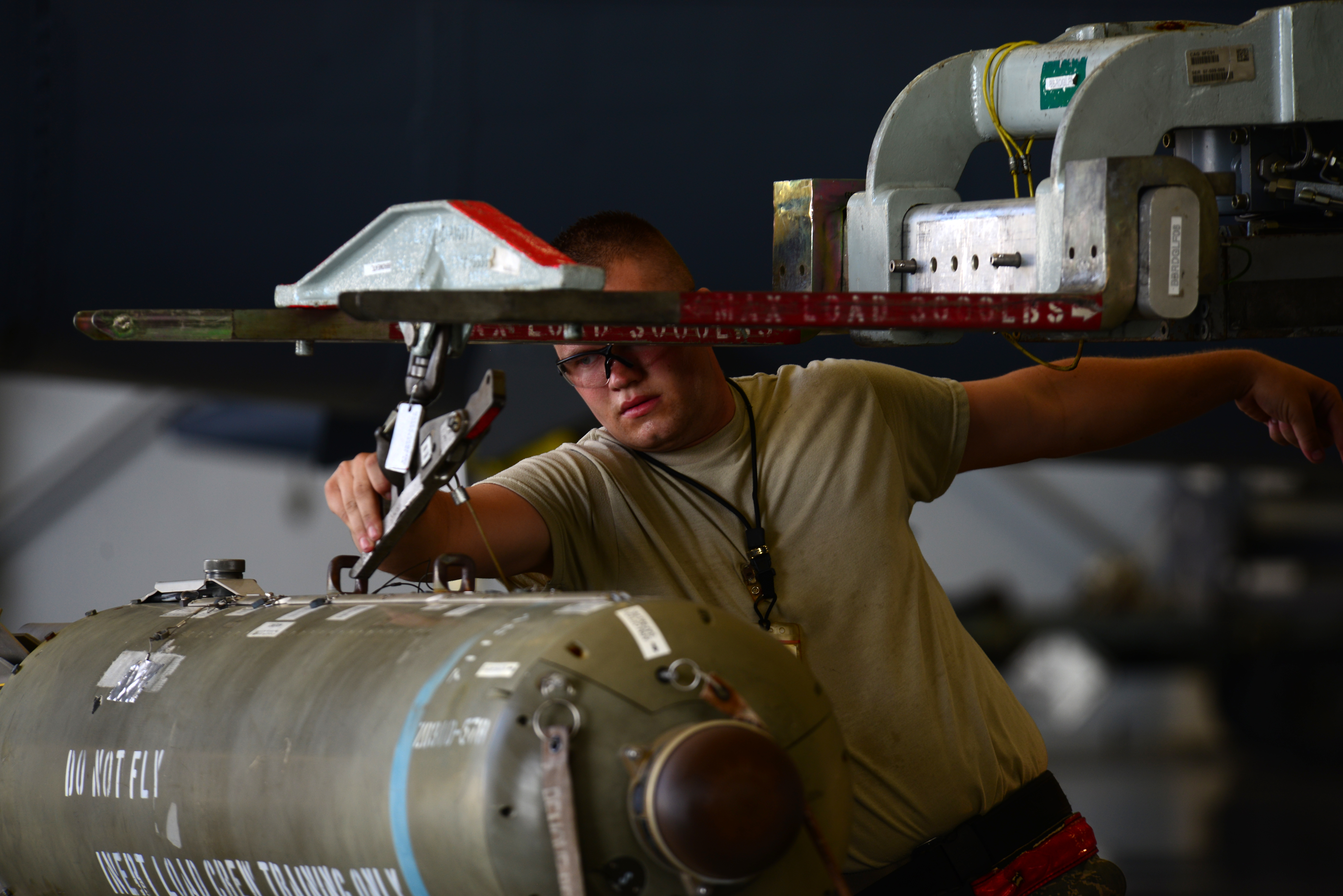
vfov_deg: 4.9
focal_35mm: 280
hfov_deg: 7.4
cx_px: 672
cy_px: 448
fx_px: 10449
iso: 250
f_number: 5.3
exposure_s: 1/160
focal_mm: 280
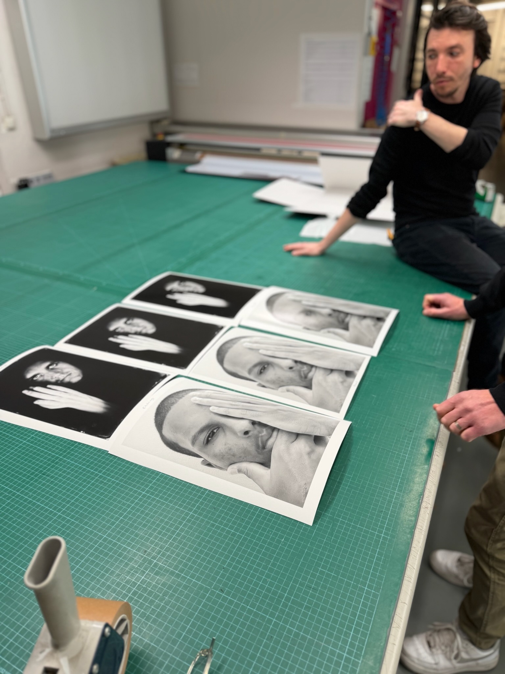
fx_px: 467
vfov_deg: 71.6
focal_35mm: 24
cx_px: 252
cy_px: 337
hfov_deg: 56.8
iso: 80
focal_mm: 6.76
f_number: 1.78
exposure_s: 1/100
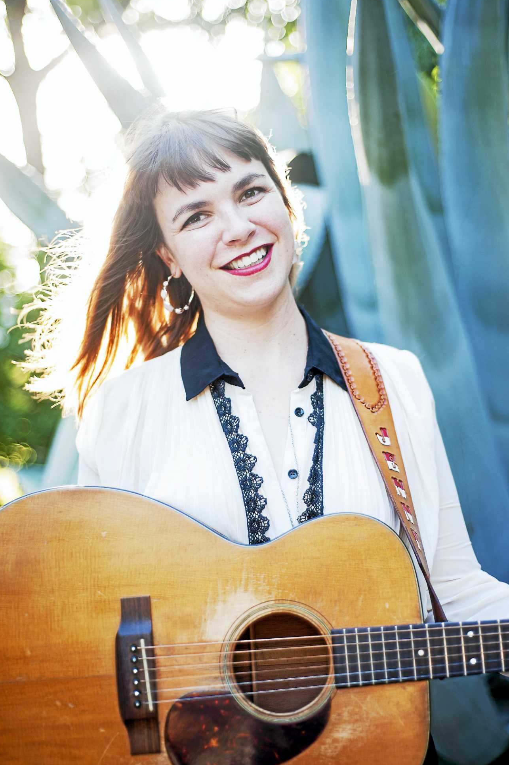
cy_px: 375
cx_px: 266
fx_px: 1126
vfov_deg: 37.5
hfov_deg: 25.5
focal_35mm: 53
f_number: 1.8
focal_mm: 50
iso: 200
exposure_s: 1/160
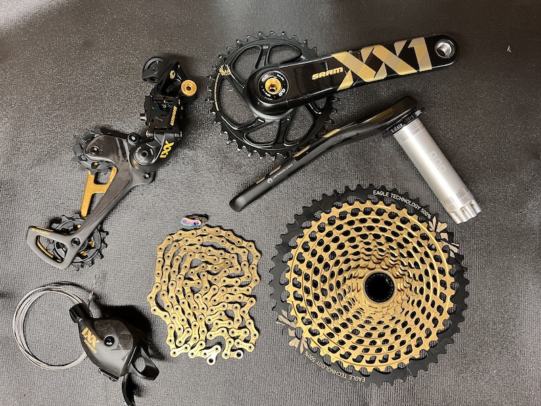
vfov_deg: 53.1
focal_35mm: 26
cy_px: 203
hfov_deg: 67.3
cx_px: 270
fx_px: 406
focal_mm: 5.7
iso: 125
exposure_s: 1/60
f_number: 1.5
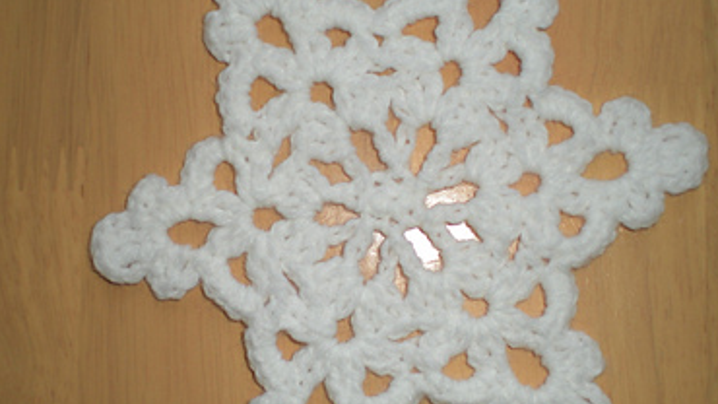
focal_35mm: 56
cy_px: 203
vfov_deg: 21.4
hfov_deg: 37.2
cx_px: 330
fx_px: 1066
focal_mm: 6.3
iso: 64
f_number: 3.1
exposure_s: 1/30
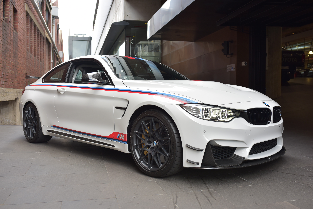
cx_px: 156
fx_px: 304
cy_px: 104
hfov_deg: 54.4
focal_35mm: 35
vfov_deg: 37.9
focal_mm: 35
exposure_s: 1/125
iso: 125
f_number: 4
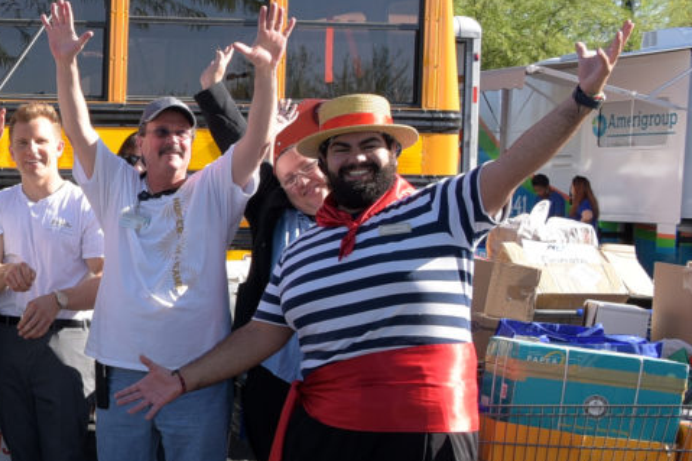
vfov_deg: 17.7
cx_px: -367
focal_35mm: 77
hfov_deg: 21.7
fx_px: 1480
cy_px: 286
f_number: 8
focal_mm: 24
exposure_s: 1/250
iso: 250
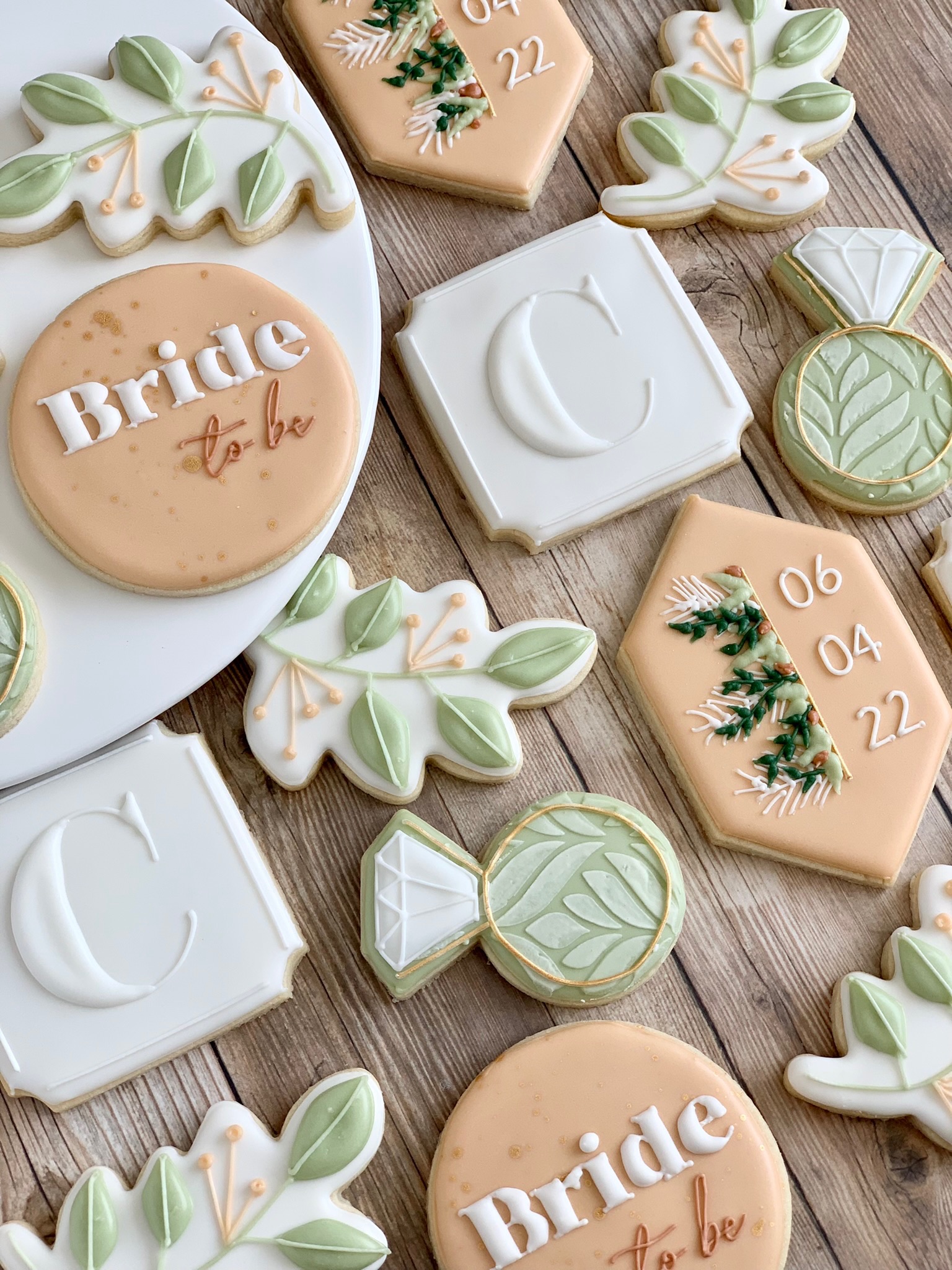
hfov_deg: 28.0
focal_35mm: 52
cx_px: 476
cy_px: 635
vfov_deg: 36.8
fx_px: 1907
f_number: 2.4
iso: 25
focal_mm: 6
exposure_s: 1/122
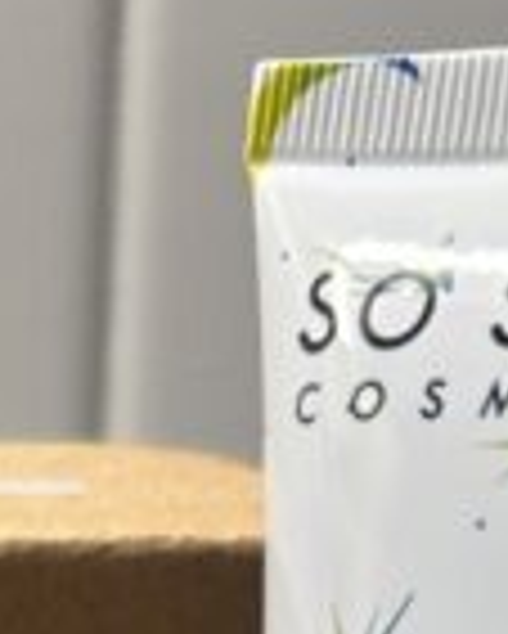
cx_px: -445
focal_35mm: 170
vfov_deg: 9.2
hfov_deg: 8.7
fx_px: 3191
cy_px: 1862
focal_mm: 6.86
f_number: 1.78
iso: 125
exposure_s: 1/120
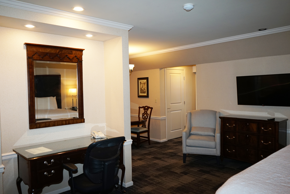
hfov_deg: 65.5
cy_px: 97
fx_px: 226
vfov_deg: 46.4
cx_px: 145
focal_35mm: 28
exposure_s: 1/160
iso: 800
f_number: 3.5
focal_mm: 28
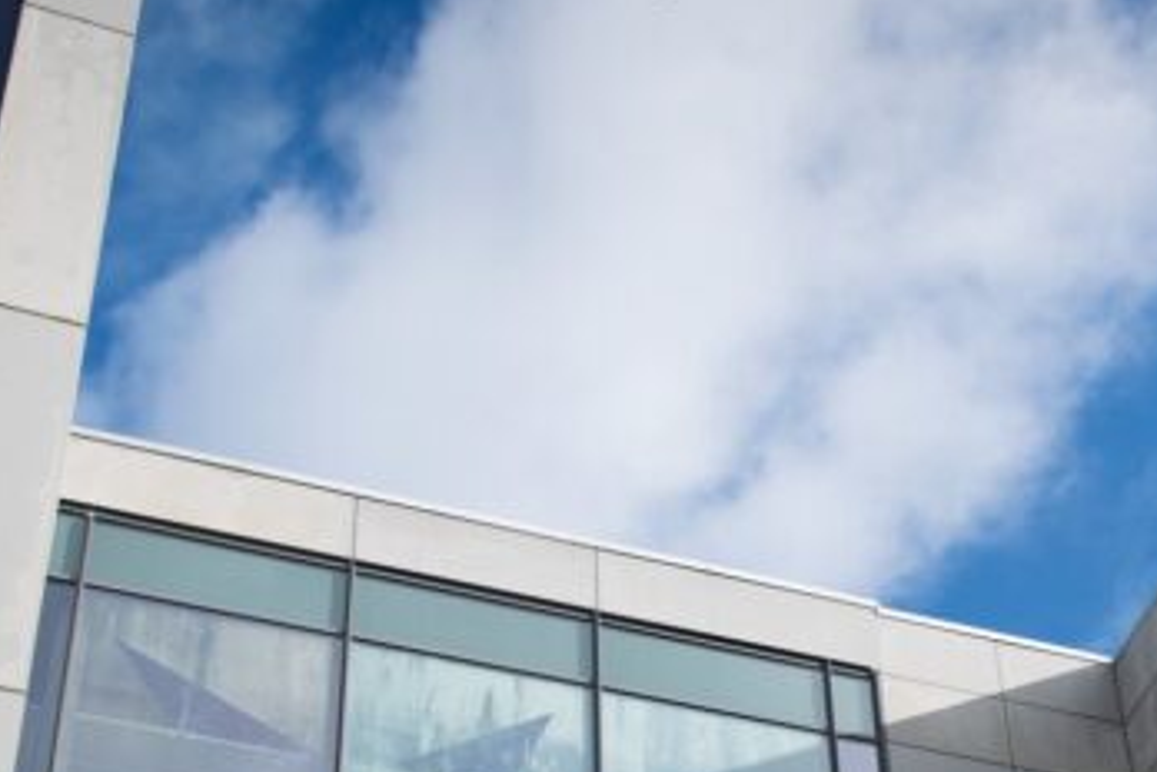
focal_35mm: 86
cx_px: 944
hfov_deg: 23.3
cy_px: 819
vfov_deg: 15.5
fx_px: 2764
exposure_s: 1/200
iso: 100
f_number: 11
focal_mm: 26
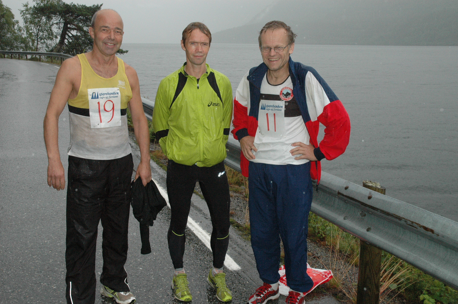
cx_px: 229
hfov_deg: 51.3
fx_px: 477
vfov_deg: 35.4
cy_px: 152
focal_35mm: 38
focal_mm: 25
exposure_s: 1/320
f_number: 9
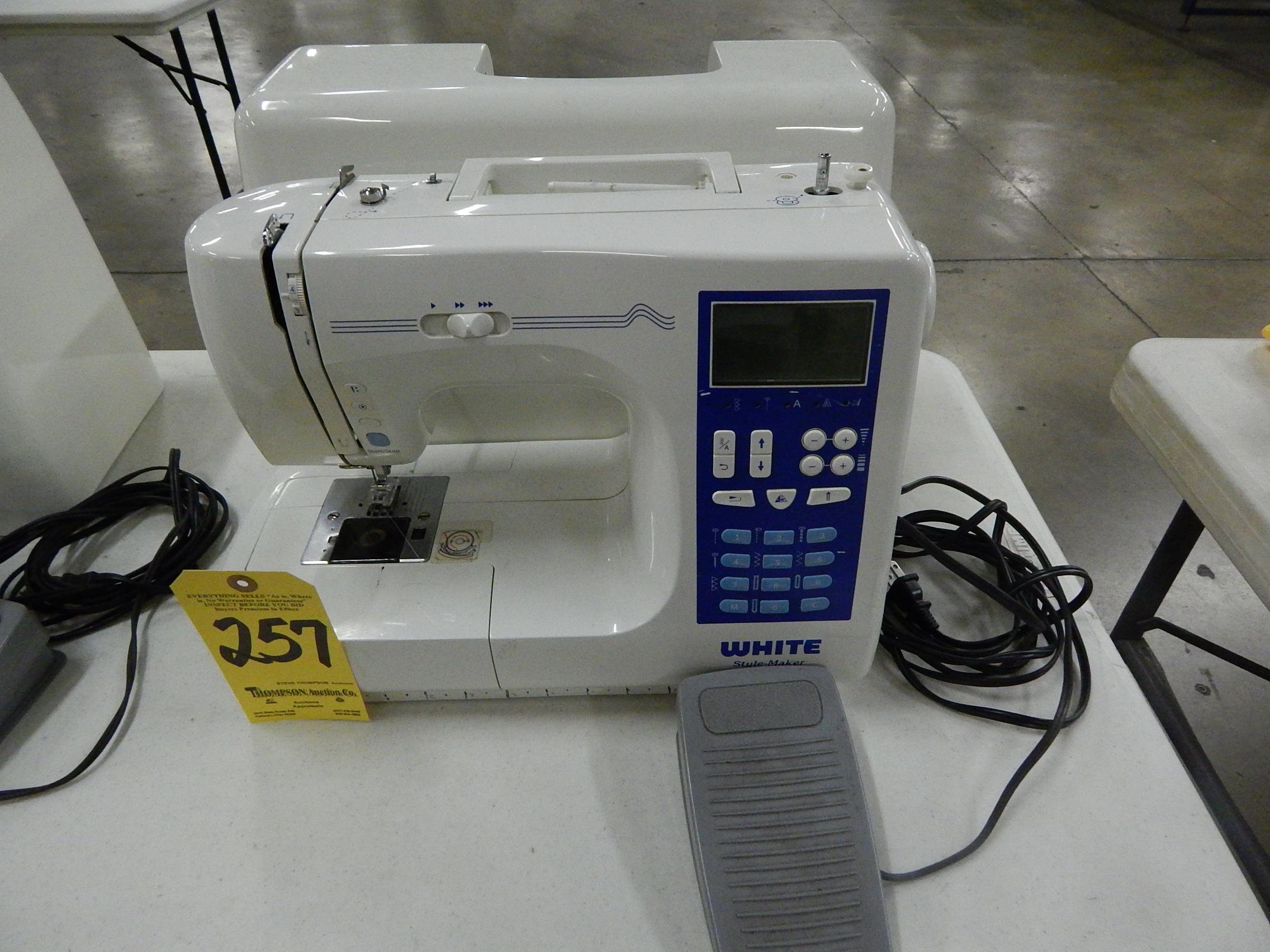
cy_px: 476
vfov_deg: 58.9
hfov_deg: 73.9
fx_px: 844
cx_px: 635
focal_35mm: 23
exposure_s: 1/25
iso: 200
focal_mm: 4
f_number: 3
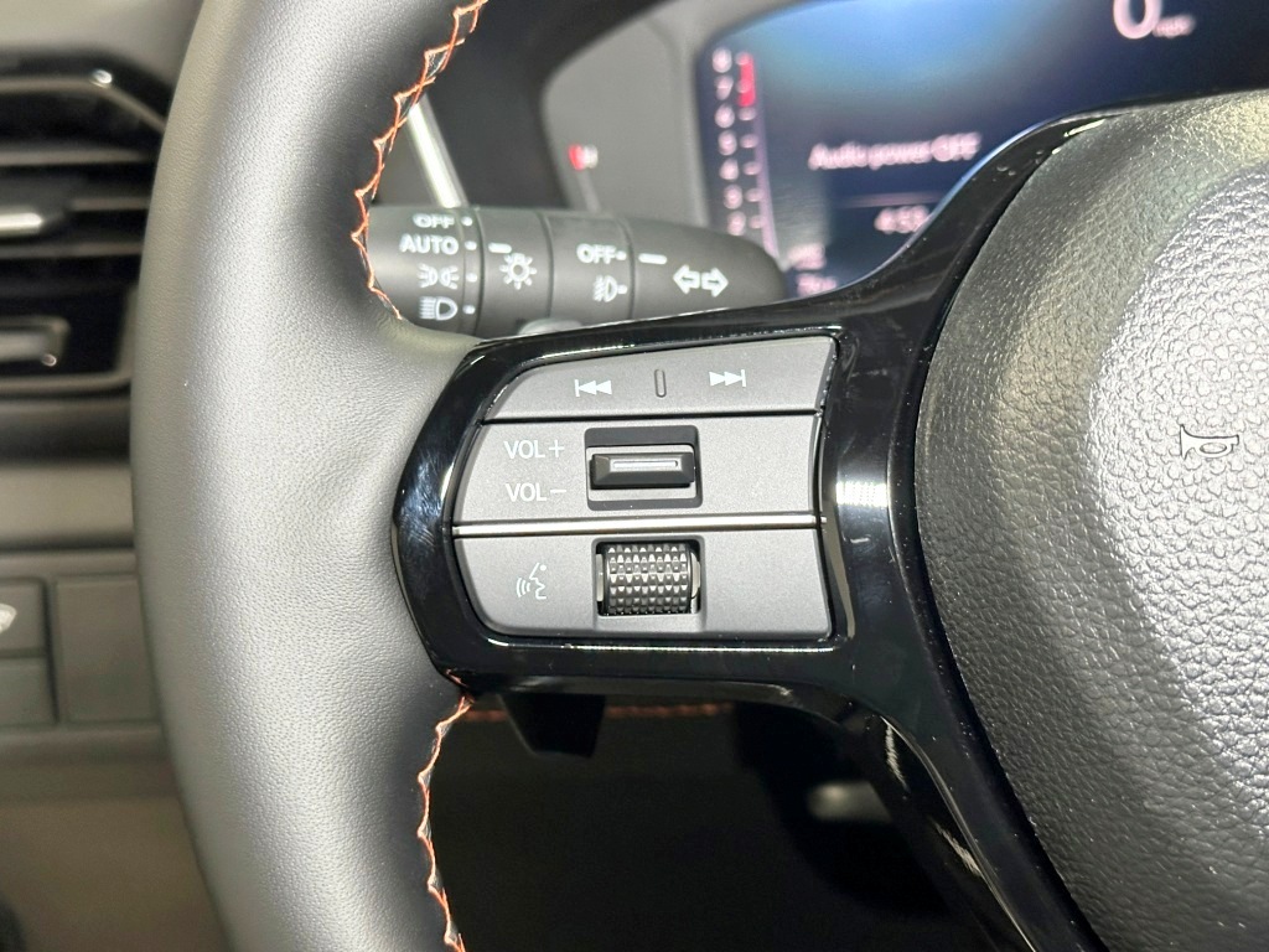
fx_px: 1760
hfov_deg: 39.7
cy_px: 476
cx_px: 634
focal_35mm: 48
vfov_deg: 30.3
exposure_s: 1/40
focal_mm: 6.86
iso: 500
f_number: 1.78
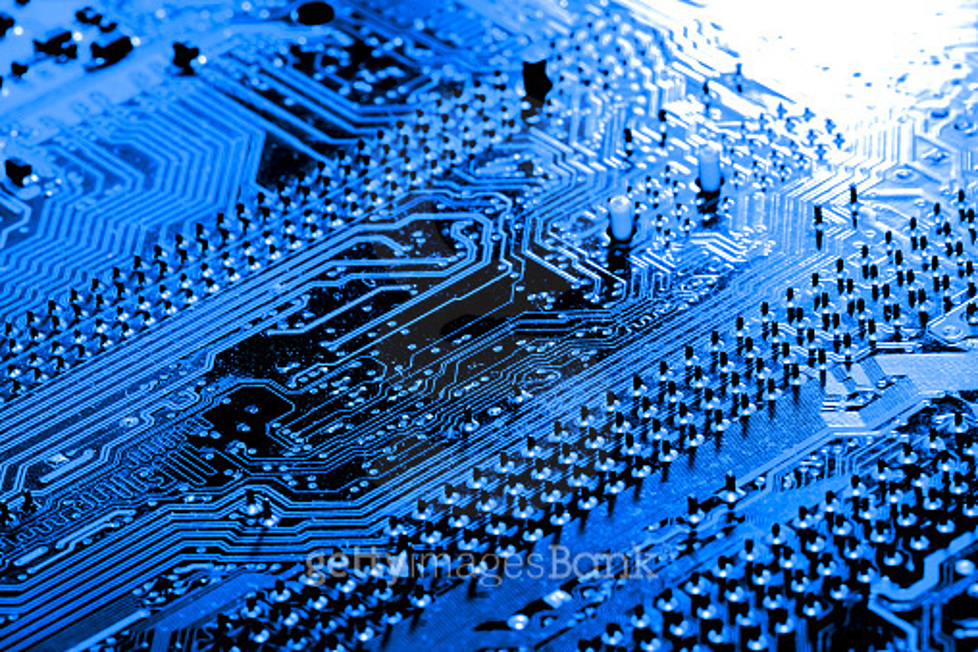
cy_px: 326
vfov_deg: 13.0
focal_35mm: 105
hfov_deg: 19.5
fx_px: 2853
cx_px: 489
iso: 100
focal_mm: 105
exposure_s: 1/100
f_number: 29
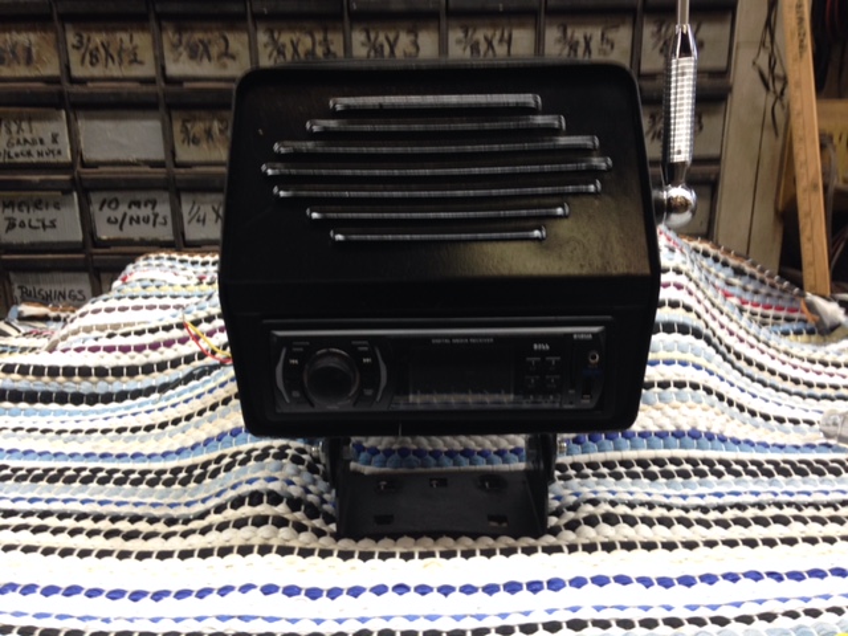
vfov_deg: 42.9
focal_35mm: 33
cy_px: 318
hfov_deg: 55.4
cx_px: 424
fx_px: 808
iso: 100
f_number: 2.4
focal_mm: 4.12
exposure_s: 1/20
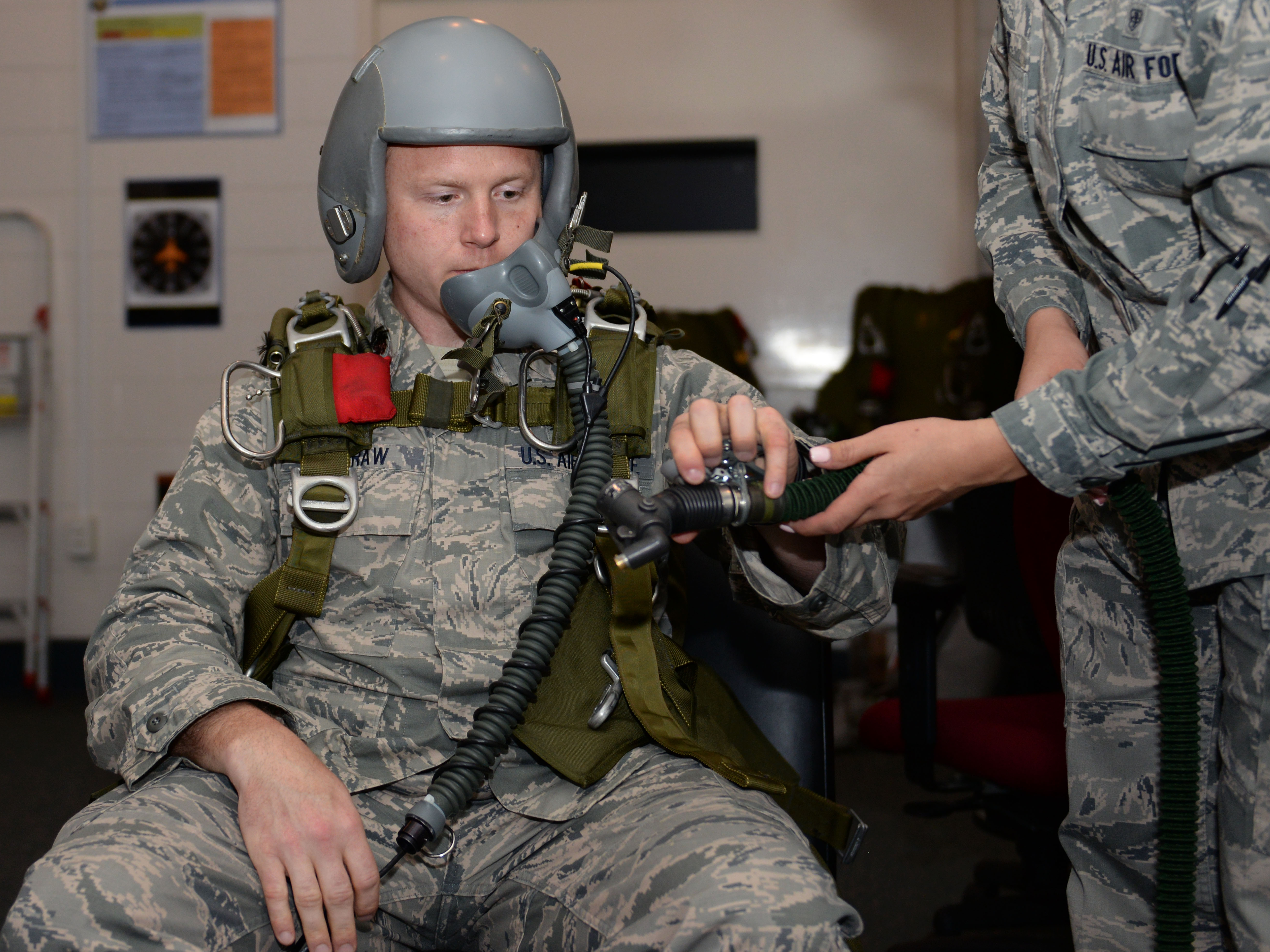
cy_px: 480
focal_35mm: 42
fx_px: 1541
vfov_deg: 34.3
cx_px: 682
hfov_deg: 44.8
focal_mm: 38
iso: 800
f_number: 2.8
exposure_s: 1/200
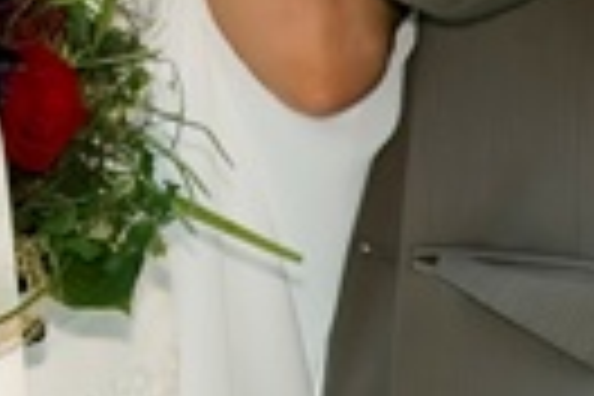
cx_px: -94
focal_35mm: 638
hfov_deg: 3.2
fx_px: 10526
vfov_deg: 2.1
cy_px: -522
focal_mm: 70
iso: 200
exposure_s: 1/200
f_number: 7.1
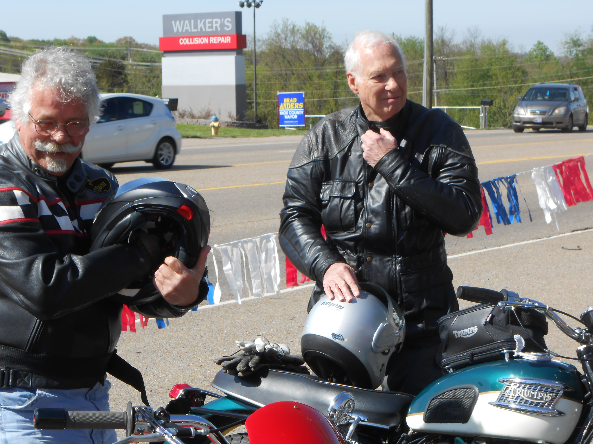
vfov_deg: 18.0
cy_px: 224
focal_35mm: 82
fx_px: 1405
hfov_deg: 23.8
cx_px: 299
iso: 80
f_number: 6.6
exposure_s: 1/200
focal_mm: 14.5
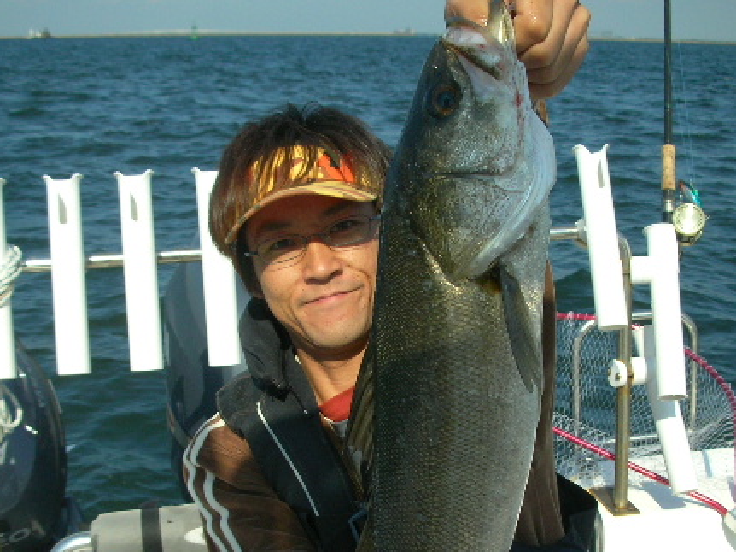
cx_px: 362
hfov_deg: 36.8
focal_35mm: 52
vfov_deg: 27.7
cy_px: 391
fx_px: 1105
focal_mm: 5.8
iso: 50
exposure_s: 1/136
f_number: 8.5
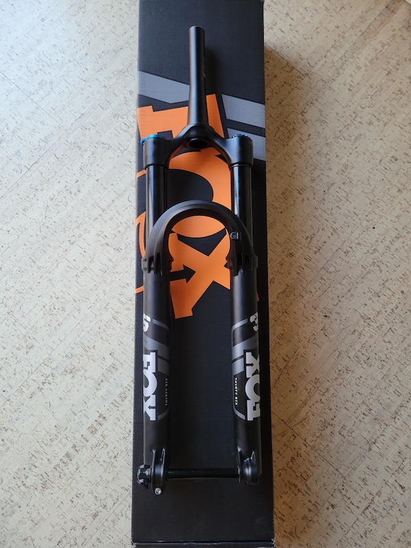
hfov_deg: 53.1
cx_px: 206
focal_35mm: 26
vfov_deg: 67.3
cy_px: 274
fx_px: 412
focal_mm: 5.4
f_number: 1.8
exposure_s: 1/60
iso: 200
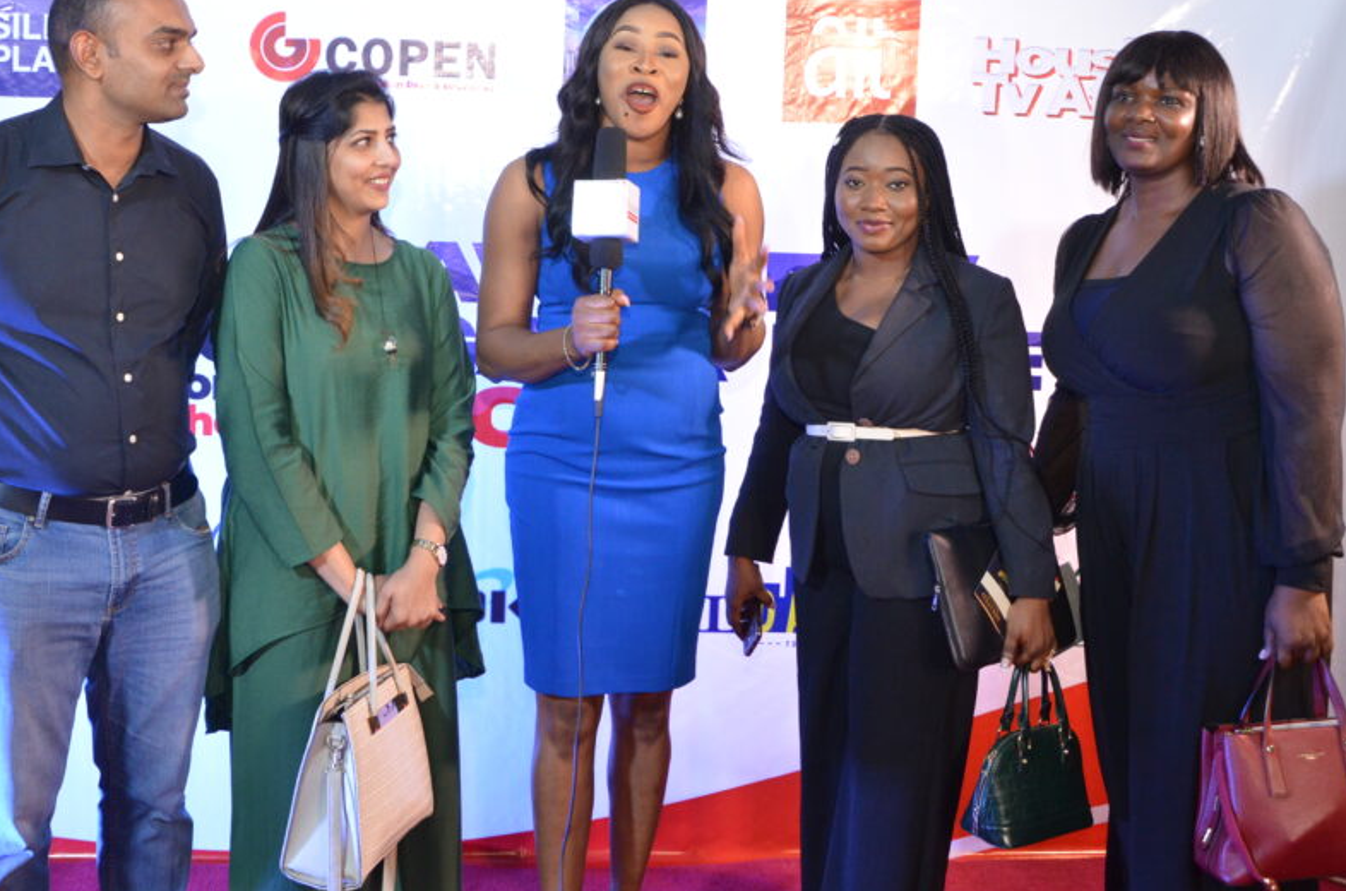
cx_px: 534
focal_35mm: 43
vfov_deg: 30.9
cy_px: 326
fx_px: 1604
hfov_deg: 45.3
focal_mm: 22
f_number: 3.8
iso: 1600
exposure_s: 1/100
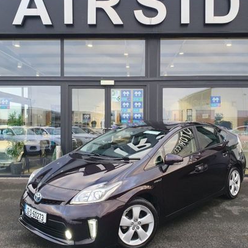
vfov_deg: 48.4
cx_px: 132
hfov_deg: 48.4
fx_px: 276
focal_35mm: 34
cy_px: 119
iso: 160
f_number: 2.4
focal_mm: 4.32
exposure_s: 1/100
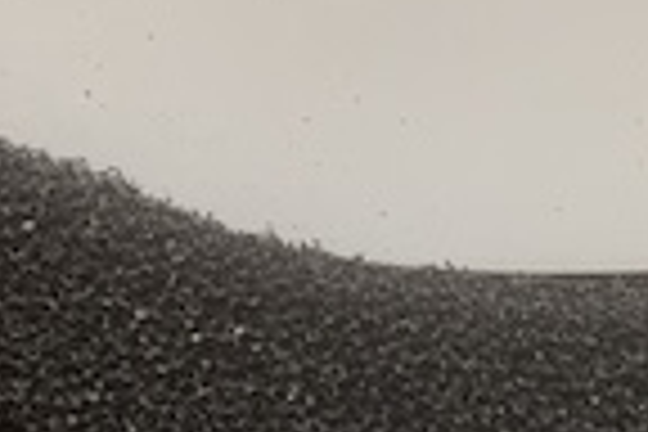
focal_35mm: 125
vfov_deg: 10.9
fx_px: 2250
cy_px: 101
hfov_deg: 16.2
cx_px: 585
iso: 100
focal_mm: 4.25
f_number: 1.8
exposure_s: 1/97
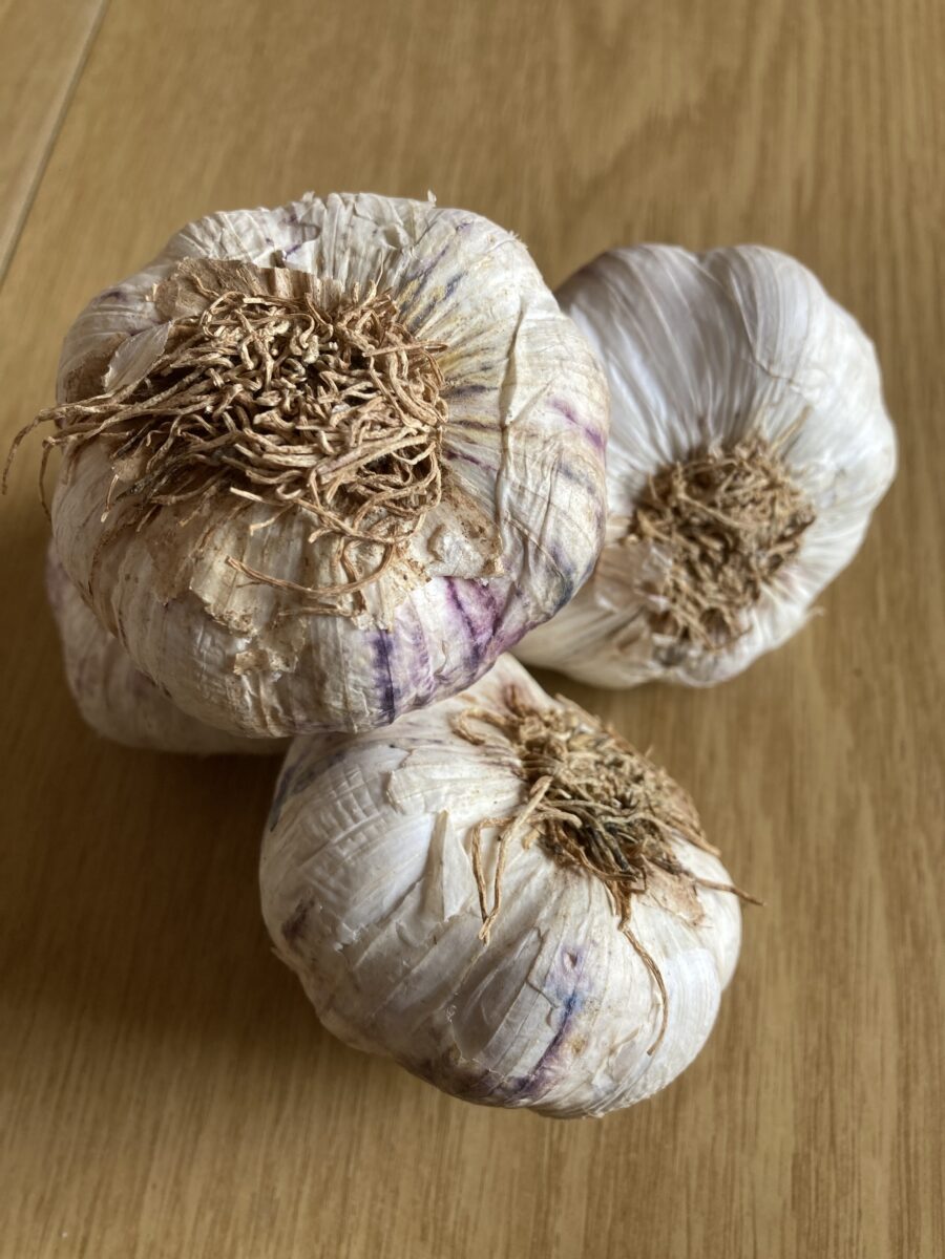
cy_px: 630
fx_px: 1019
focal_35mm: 28
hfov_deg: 49.7
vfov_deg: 63.4
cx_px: 472
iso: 50
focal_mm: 3.99
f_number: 1.8
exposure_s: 1/121
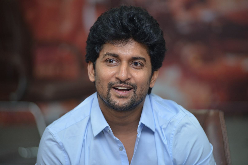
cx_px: 124
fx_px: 1171
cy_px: 82
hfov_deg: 12.1
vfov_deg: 8.1
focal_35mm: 170
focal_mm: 170
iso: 800
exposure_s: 1/125
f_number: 6.3
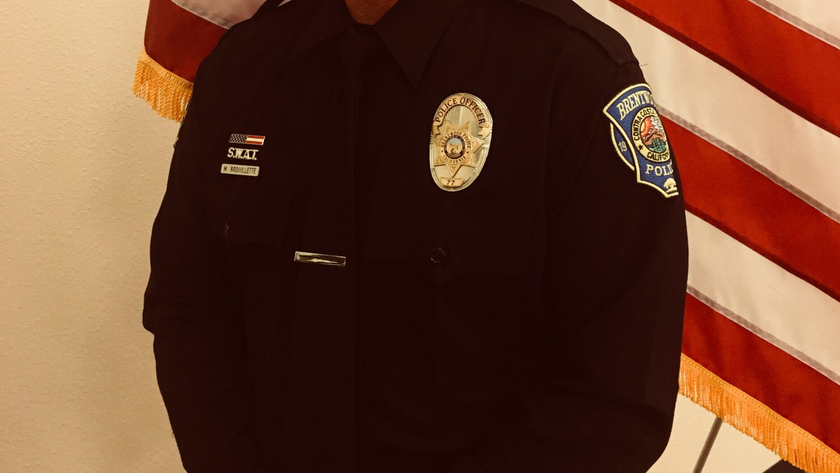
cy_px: 56
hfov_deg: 47.4
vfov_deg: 26.9
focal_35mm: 43
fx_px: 958
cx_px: 422
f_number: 2.2
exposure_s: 1/4
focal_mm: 4.15
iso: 50
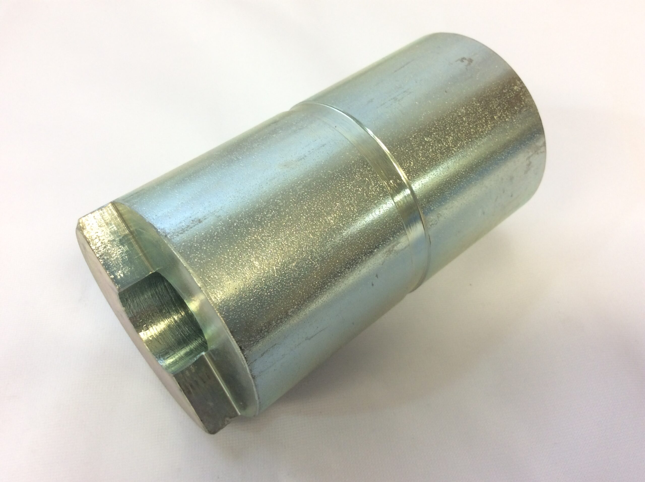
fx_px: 595
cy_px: 241
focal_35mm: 32
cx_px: 322
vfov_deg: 44.1
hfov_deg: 56.9
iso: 50
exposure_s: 1/24
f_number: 2.4
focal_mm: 3.3
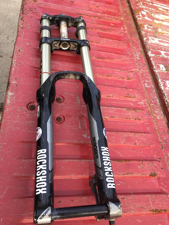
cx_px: 84
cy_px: 112
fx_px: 189
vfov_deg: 61.7
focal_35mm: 29
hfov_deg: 48.2
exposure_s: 1/120
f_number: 2.2
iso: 25
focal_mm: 4.15
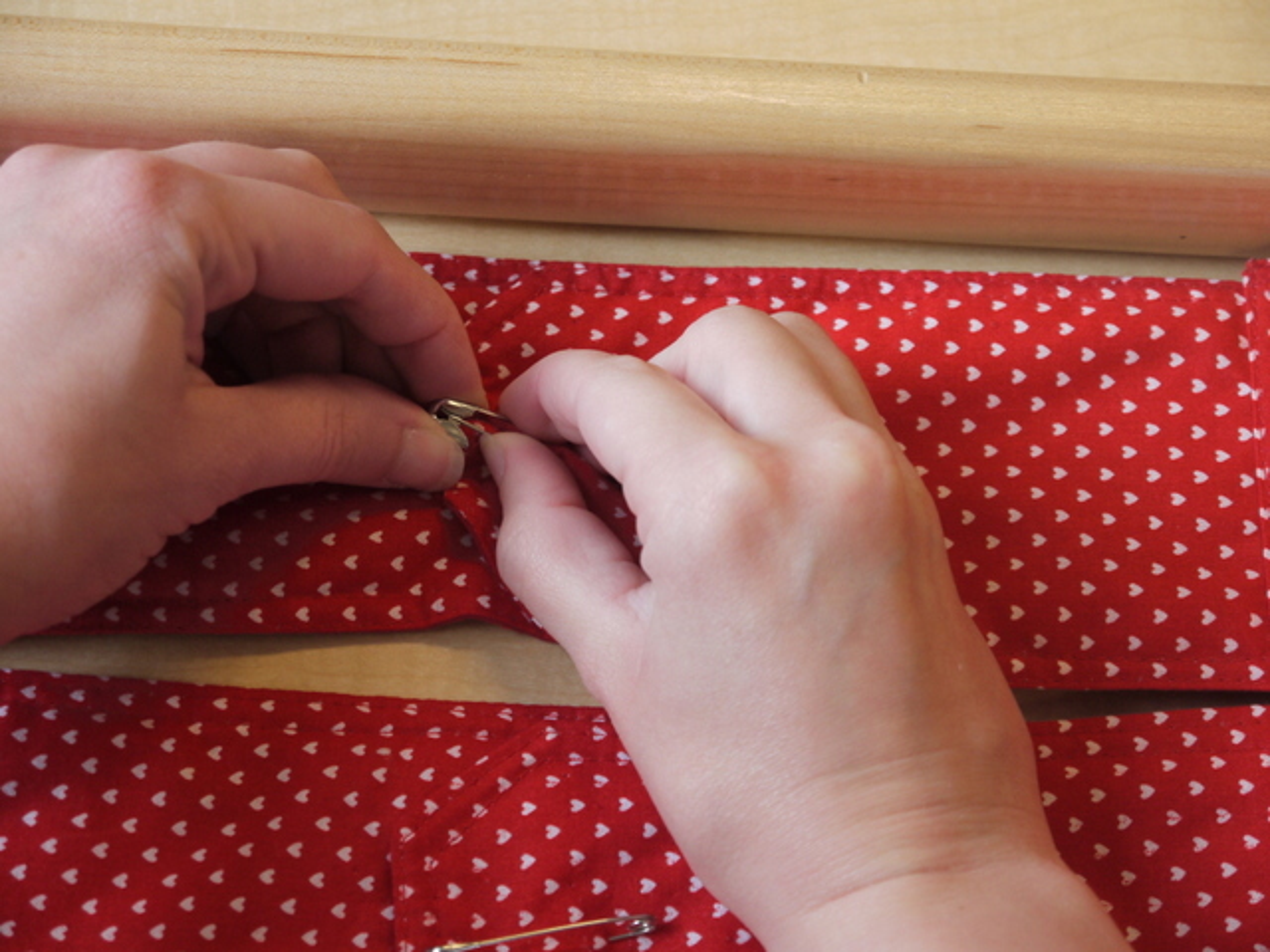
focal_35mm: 78
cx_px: 635
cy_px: 476
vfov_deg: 18.9
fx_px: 2862
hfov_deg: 25.0
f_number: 5.5
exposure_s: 1/50
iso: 400
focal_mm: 39
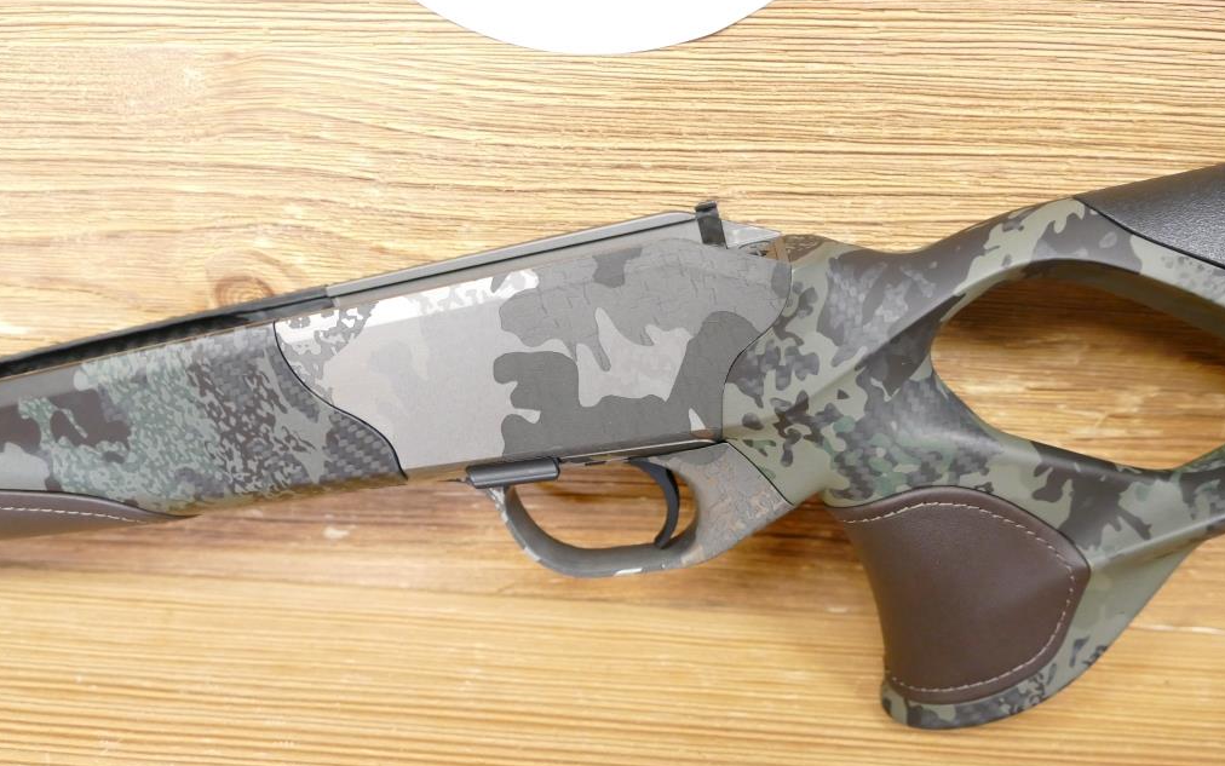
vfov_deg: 38.3
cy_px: 382
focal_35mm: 33
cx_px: 611
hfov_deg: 58.1
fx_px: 1102
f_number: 3
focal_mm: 11.6
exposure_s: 1/80
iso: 1600
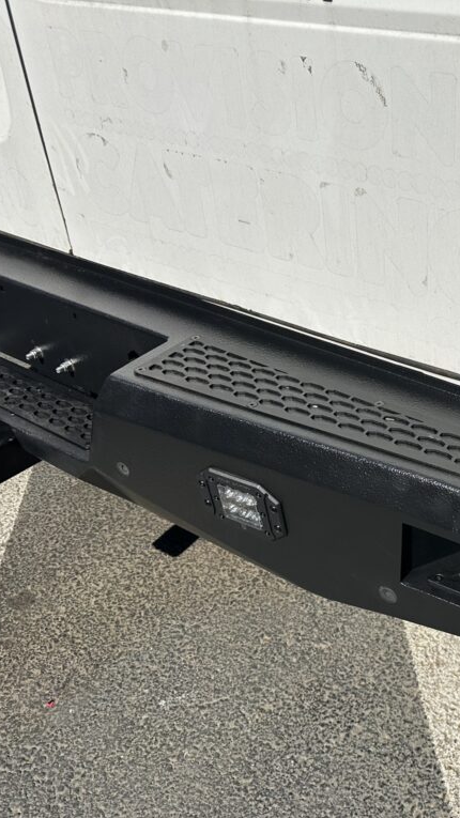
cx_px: 453
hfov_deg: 31.4
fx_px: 759
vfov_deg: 56.6
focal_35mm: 35
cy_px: 410
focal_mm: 6.86
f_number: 1.78
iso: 80
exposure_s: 1/8197
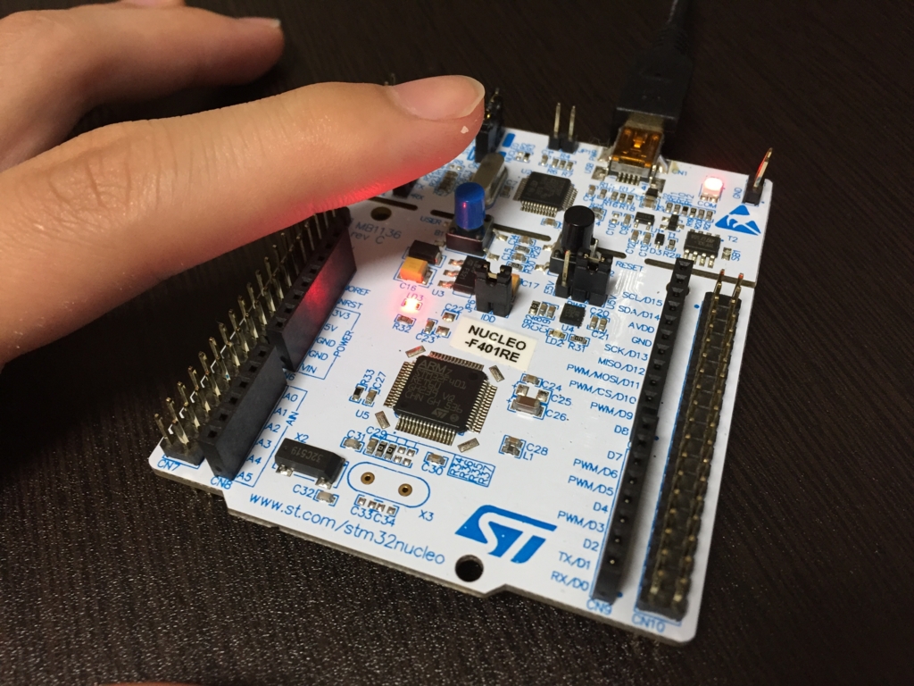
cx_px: 457
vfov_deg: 48.2
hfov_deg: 61.7
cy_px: 343
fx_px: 766
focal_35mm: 29
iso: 100
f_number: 2.2
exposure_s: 1/30
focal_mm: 4.15
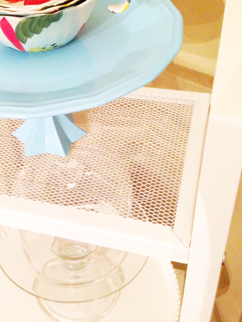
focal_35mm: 52
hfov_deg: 27.7
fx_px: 485
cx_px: 65
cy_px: 139
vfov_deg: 36.8
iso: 250
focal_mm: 4.12
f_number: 2.4
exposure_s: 1/20
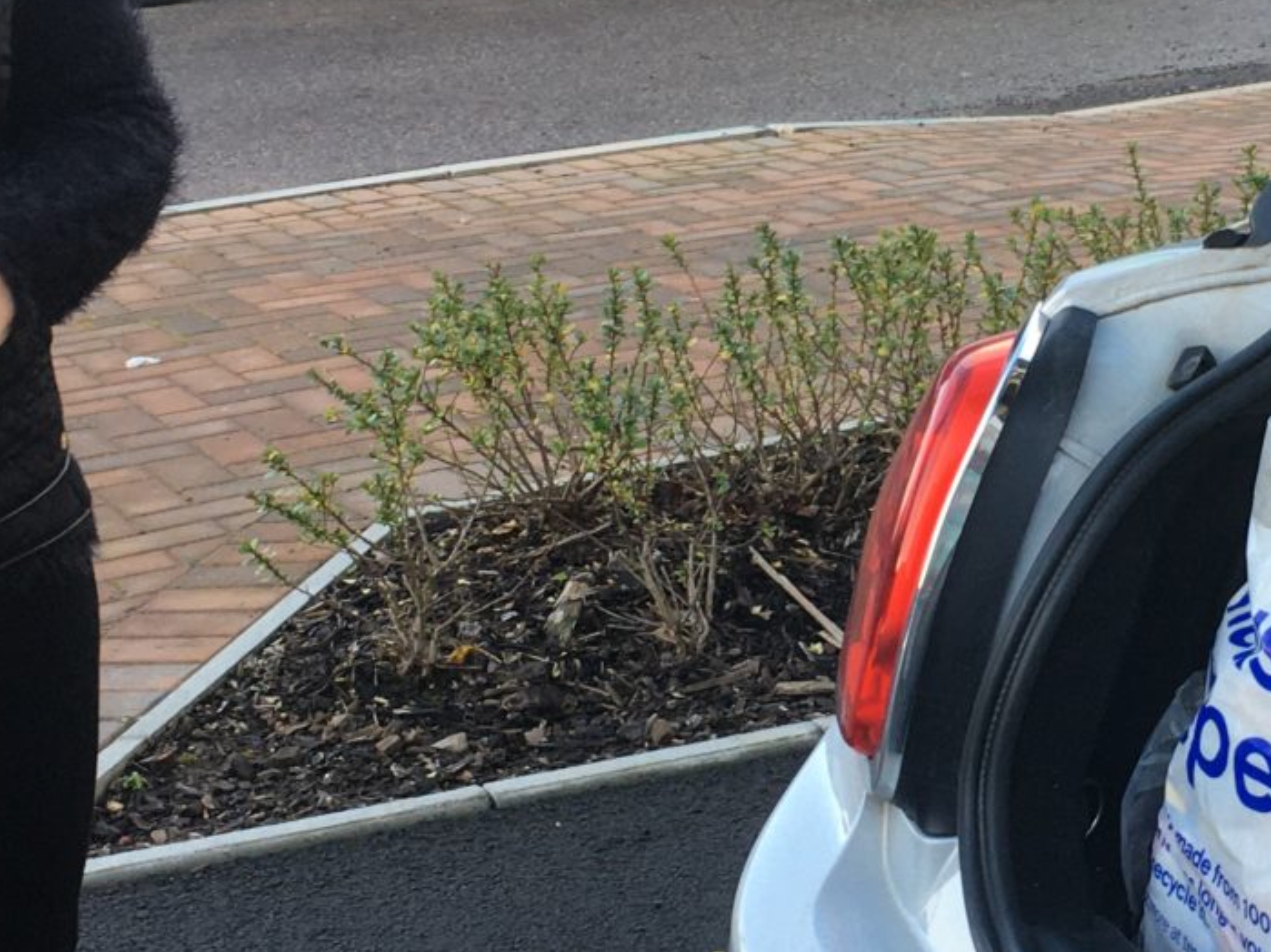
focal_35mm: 85
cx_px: 1053
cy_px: 385
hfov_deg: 22.6
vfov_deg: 17.3
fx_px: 3120
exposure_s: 1/100
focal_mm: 4.15
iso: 32
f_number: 2.2
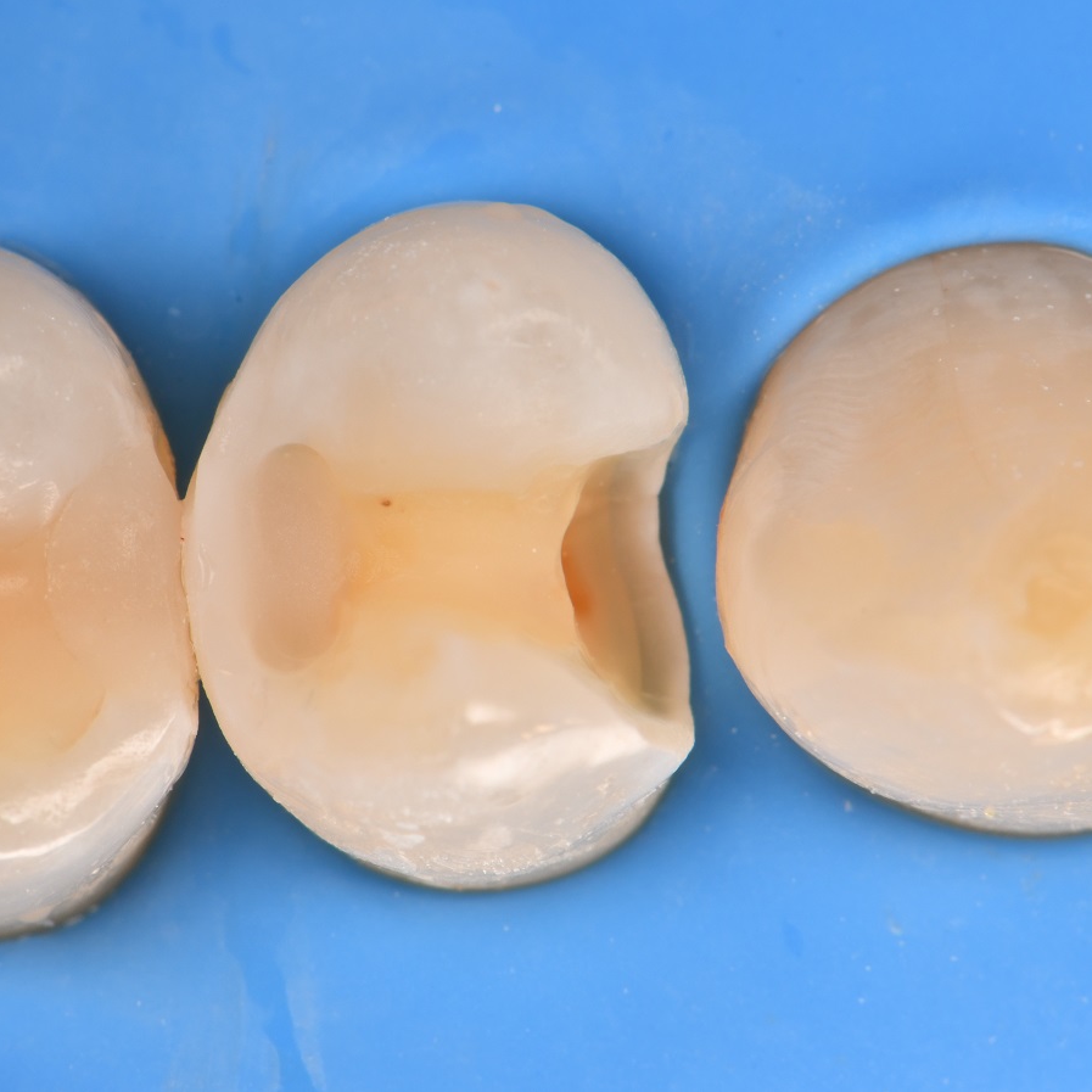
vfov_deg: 8.7
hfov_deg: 8.7
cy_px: 545
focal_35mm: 201
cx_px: 487
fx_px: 7174
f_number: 32
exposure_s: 1/160
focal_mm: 105
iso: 200
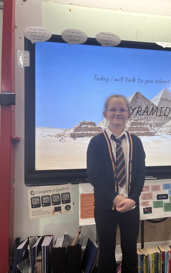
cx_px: 147
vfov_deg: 52.7
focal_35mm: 37
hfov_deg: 33.0
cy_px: 136
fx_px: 276
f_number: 1.6
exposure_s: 1/100
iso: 64
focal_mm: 5.1
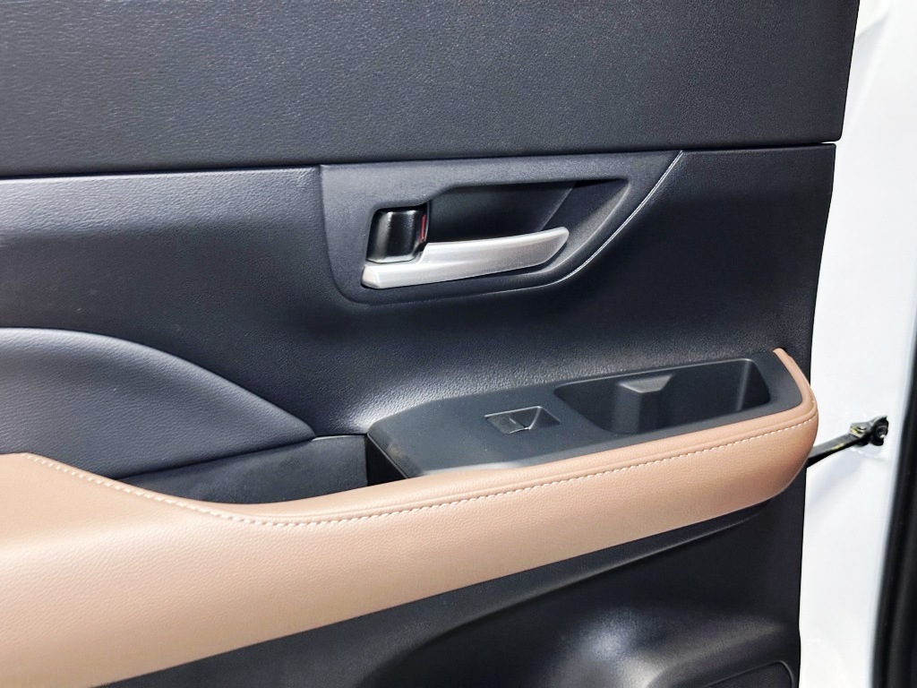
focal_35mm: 48
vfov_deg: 30.3
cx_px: 458
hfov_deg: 39.7
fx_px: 1272
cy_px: 344
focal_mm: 6.86
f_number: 1.78
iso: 640
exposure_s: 1/30
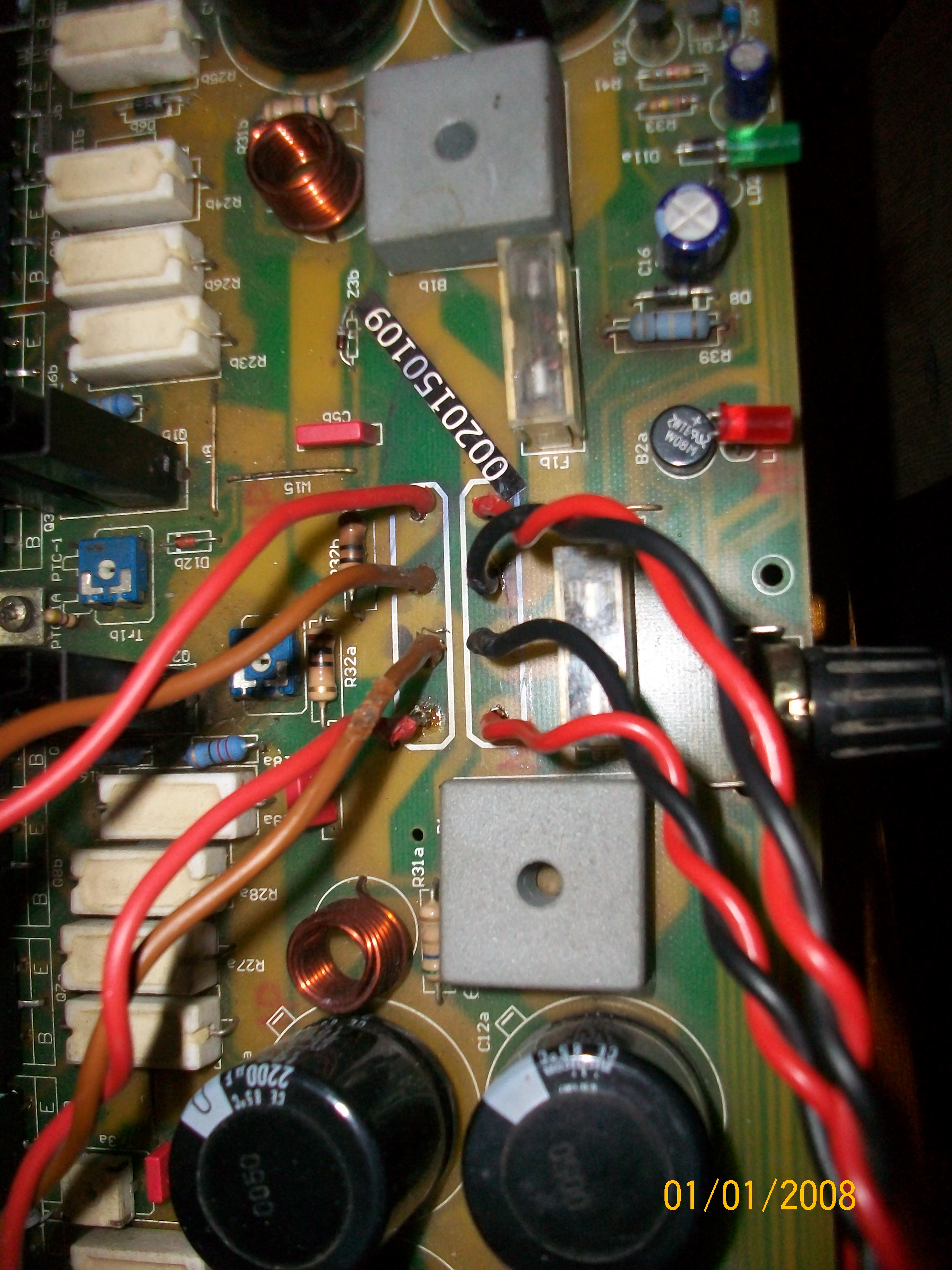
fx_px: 1173
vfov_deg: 56.8
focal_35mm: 32
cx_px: 476
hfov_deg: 44.2
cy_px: 635
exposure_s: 1/60
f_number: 2.8
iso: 160
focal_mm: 5.7
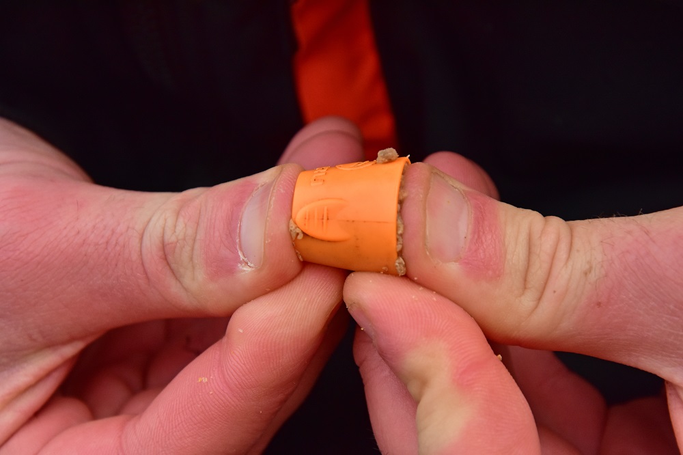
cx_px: 342
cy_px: 228
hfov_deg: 14.0
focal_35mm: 147
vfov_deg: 9.3
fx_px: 2788
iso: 800
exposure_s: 1/320
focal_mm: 98
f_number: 7.1
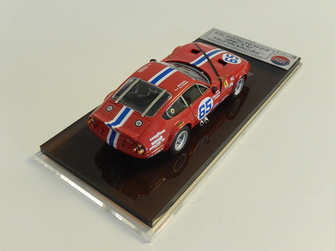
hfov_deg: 51.4
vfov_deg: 39.7
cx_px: 168
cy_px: 126
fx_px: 348
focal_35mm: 36
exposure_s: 1/8
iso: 720
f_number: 4
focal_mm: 6.5
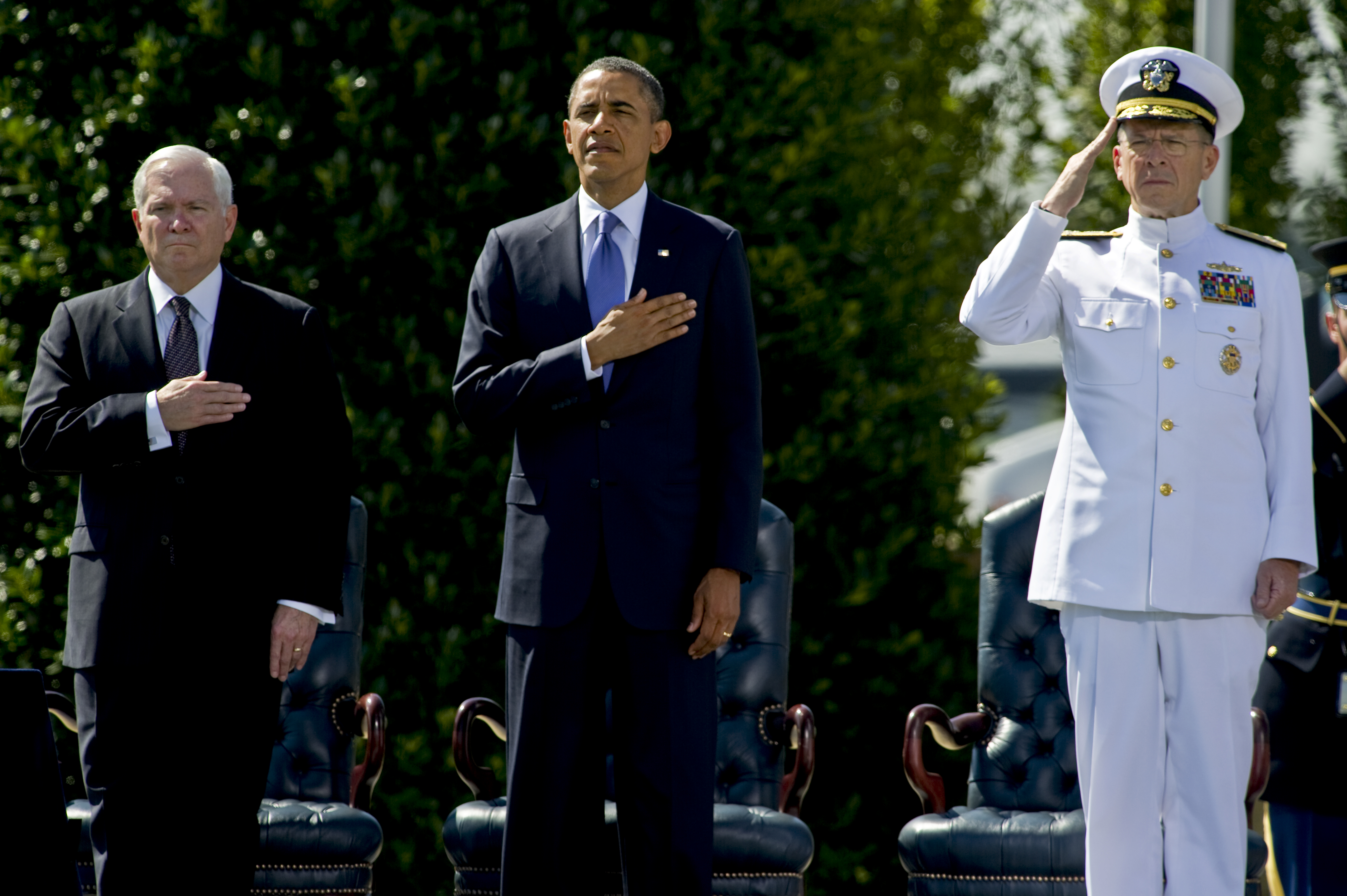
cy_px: 448
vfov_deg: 2.7
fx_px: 18696
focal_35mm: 500
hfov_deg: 4.1
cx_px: 674
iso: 100
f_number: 6.3
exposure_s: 1/1000
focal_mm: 500
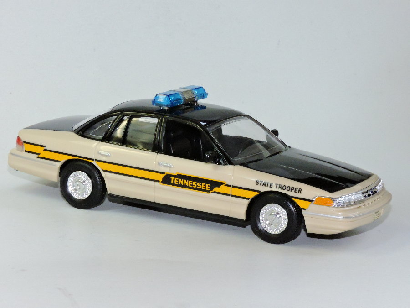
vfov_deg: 12.9
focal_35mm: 115
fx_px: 1362
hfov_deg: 17.1
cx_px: 205
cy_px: 154
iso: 1600
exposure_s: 1/80
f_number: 8
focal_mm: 20.6
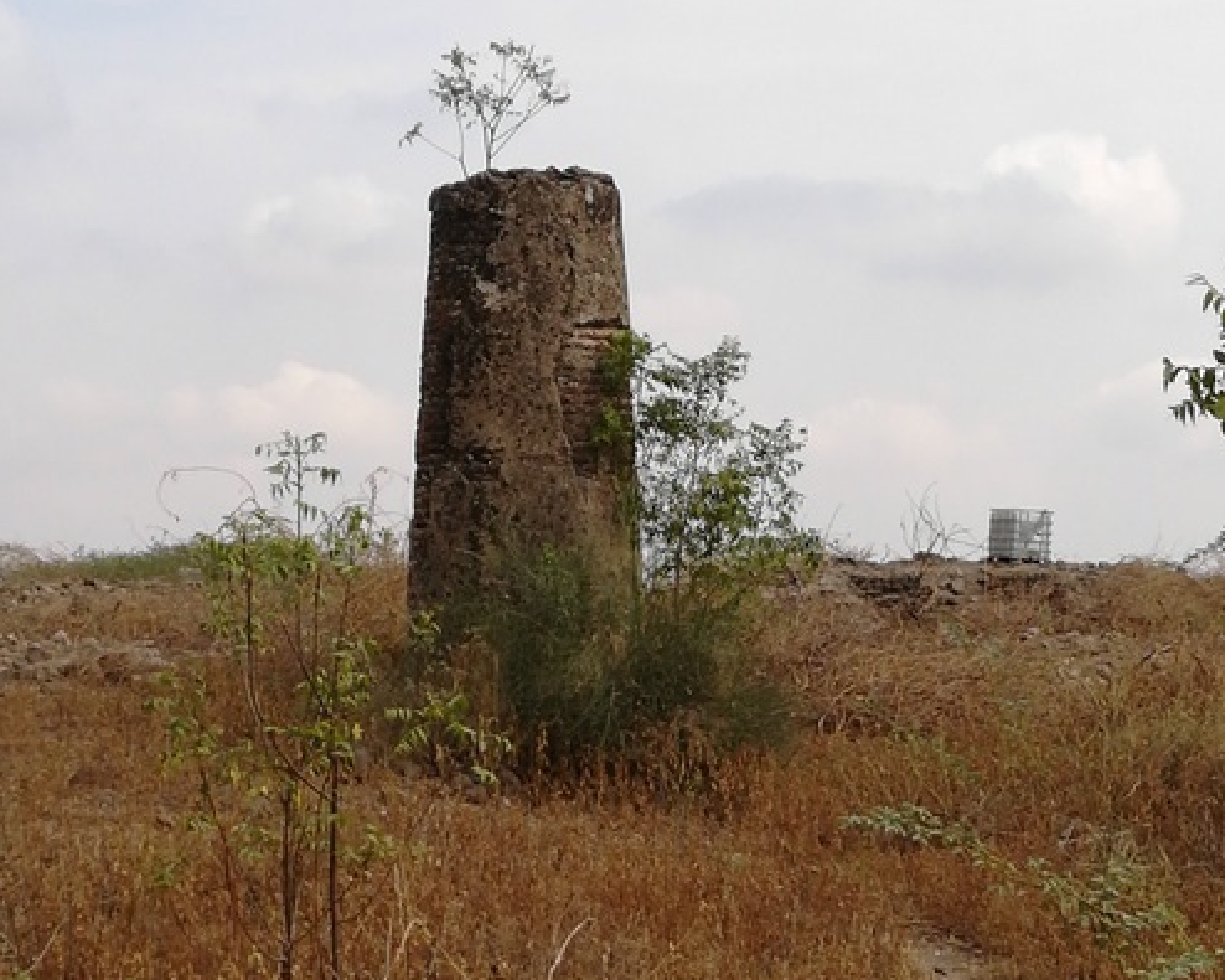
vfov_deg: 17.6
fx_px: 3154
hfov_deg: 22.0
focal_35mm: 87
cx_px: 612
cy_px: 581
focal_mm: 3.81
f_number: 2.2
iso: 50
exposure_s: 1/1032
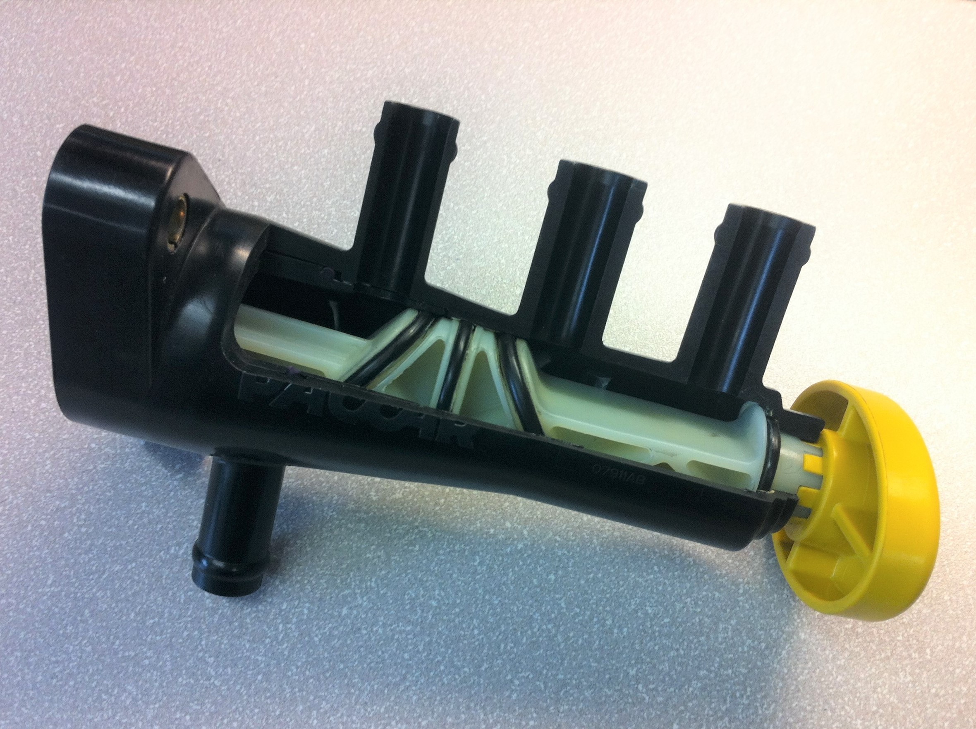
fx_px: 985
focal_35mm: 35
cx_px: 488
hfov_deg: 52.7
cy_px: 364
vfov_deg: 40.6
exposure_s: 1/17
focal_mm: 3.85
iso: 80
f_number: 2.8
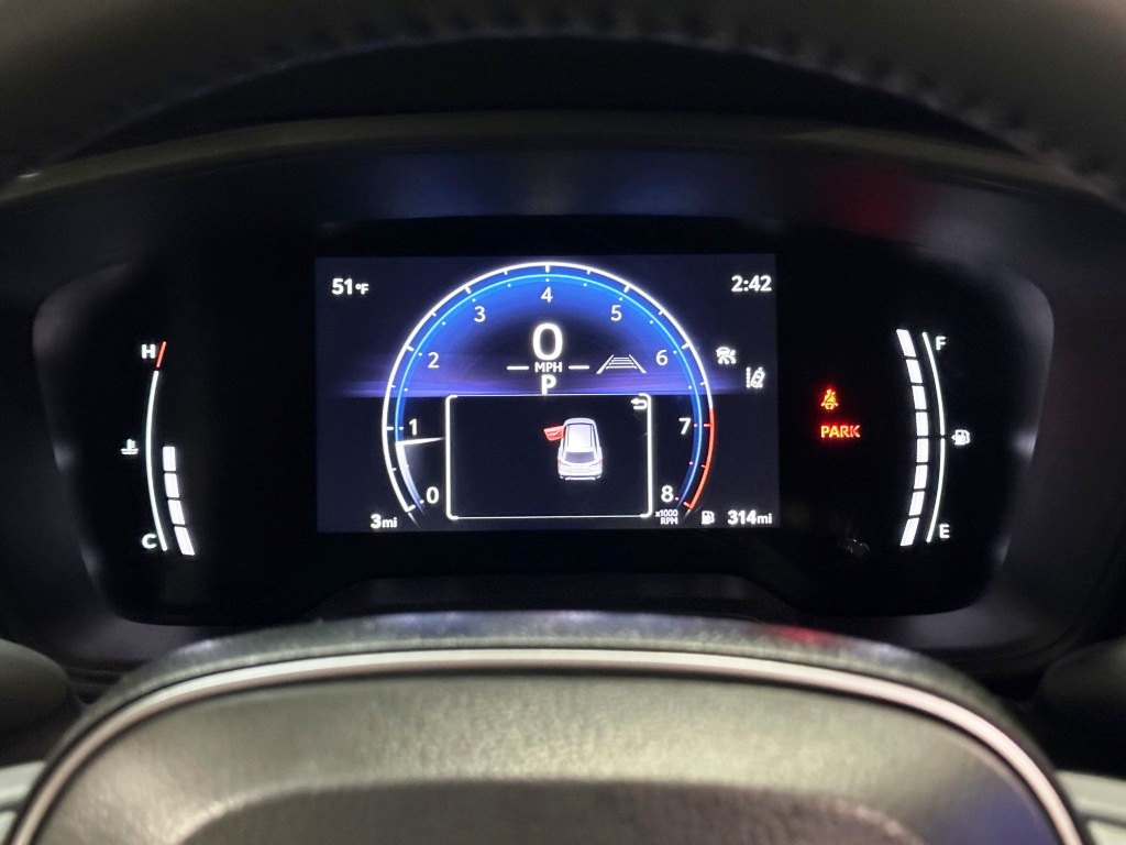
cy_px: 422
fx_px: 1561
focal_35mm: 48
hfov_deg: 39.7
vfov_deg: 30.3
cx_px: 563
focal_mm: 6.86
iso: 500
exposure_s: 1/25
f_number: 1.78
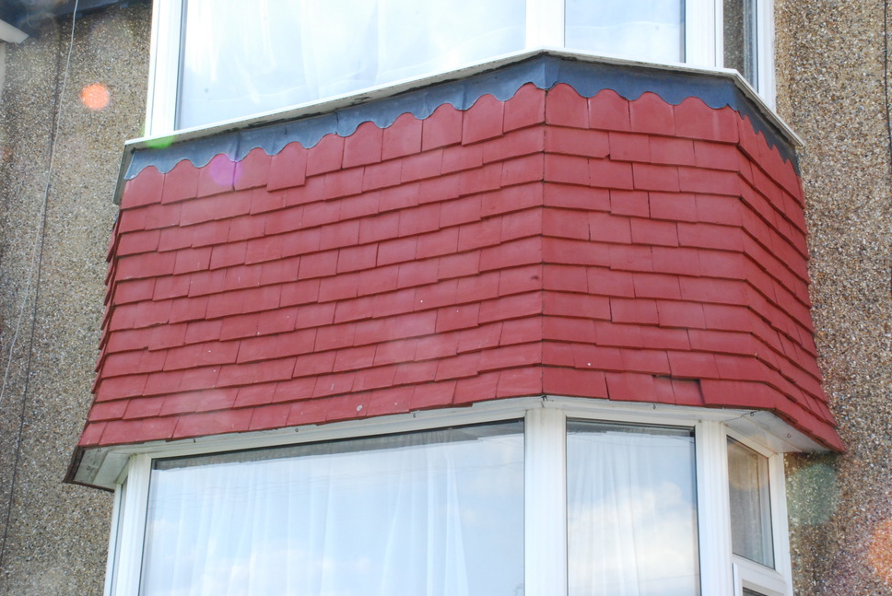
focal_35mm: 62
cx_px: 444
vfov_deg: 21.9
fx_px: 1537
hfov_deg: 32.4
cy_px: 290
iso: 900
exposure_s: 1/30
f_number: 25
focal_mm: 40
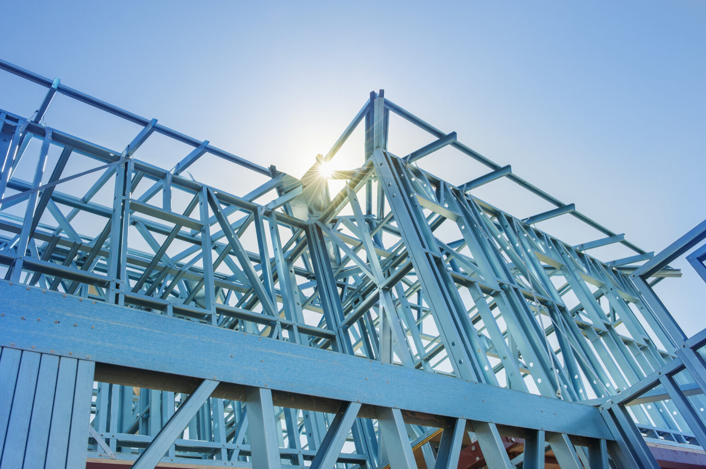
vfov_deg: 44.9
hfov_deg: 63.7
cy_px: 234
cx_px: 353
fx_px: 568
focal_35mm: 29
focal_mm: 29
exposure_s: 1/200
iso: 200
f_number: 11
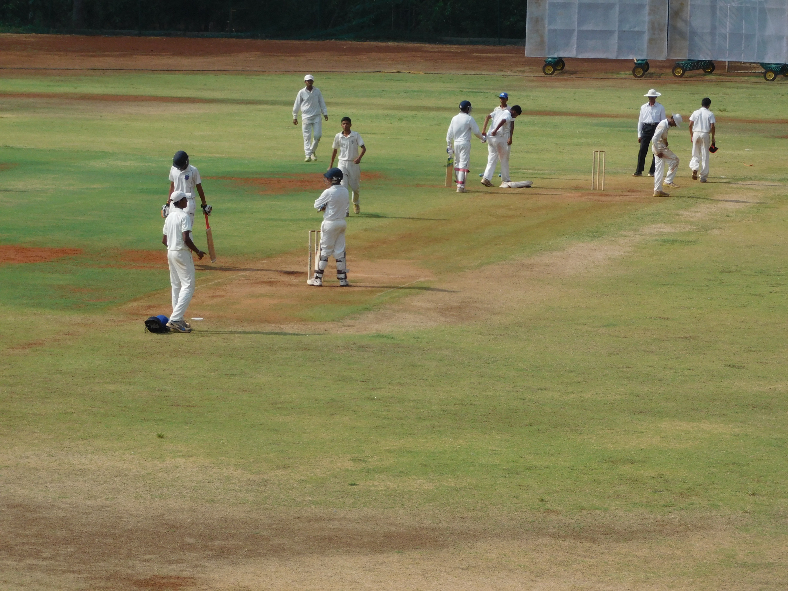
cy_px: 296
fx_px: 4598
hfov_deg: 9.8
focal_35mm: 202
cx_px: 394
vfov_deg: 7.4
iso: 125
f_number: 5.4
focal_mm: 35.9
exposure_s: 1/640
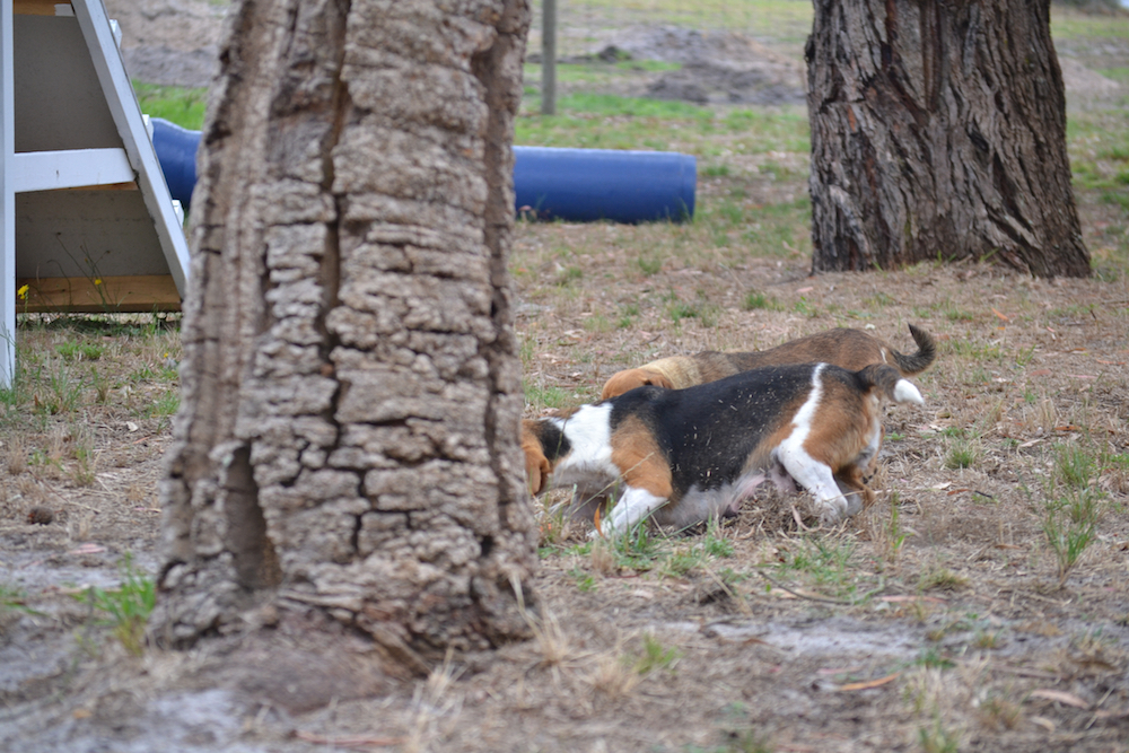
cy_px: 376
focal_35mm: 135
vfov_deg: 10.2
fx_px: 4234
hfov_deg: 15.2
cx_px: 564
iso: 400
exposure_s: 1/800
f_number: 4.5
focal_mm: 90
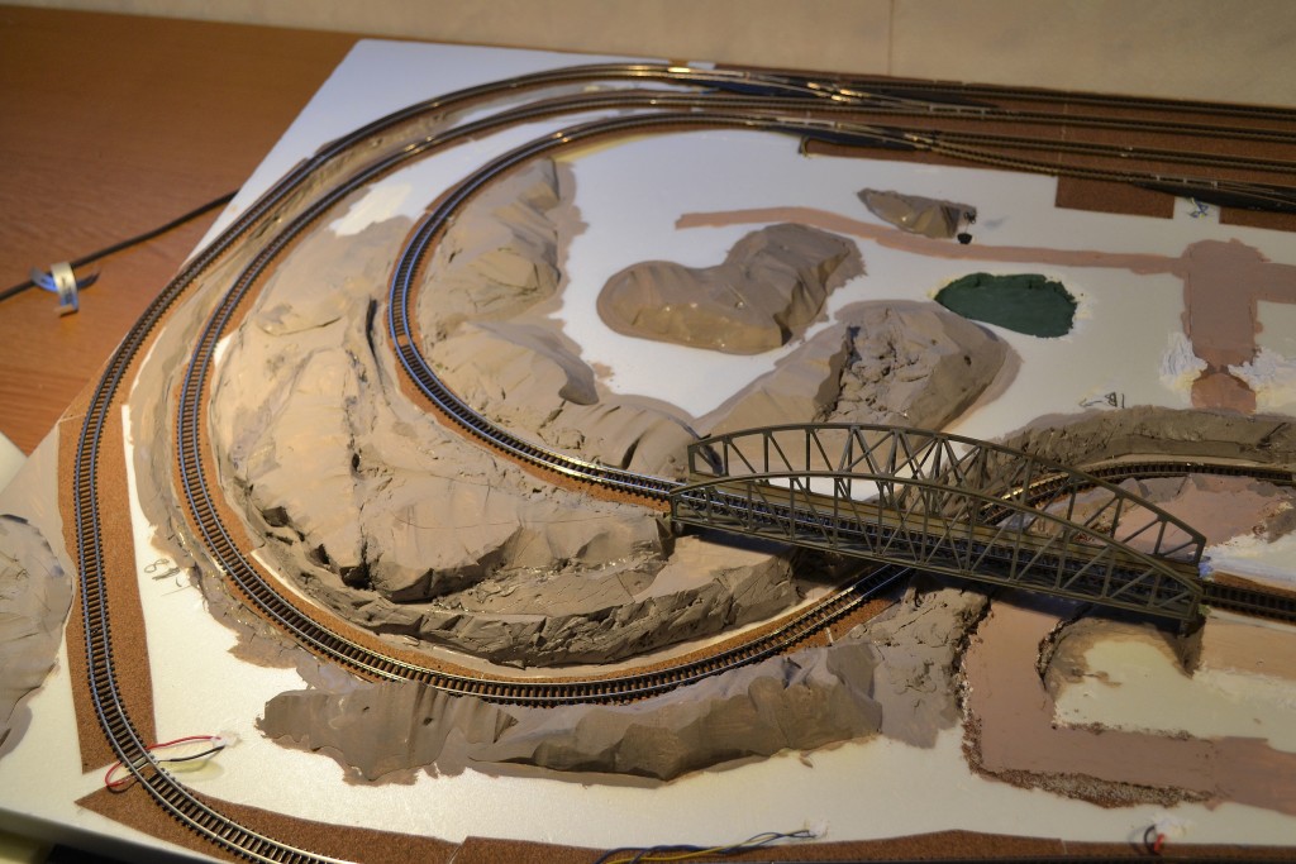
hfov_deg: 49.5
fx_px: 1404
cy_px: 432
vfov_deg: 34.2
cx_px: 648
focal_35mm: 39
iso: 400
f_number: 4.2
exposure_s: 1/40
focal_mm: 26
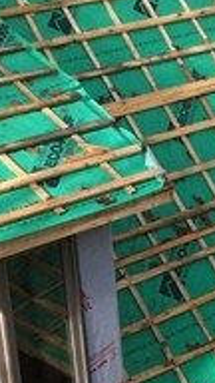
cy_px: 150
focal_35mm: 127
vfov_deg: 16.9
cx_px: 573
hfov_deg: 8.5
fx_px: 1287
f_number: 2.8
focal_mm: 3.85
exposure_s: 1/392
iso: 80
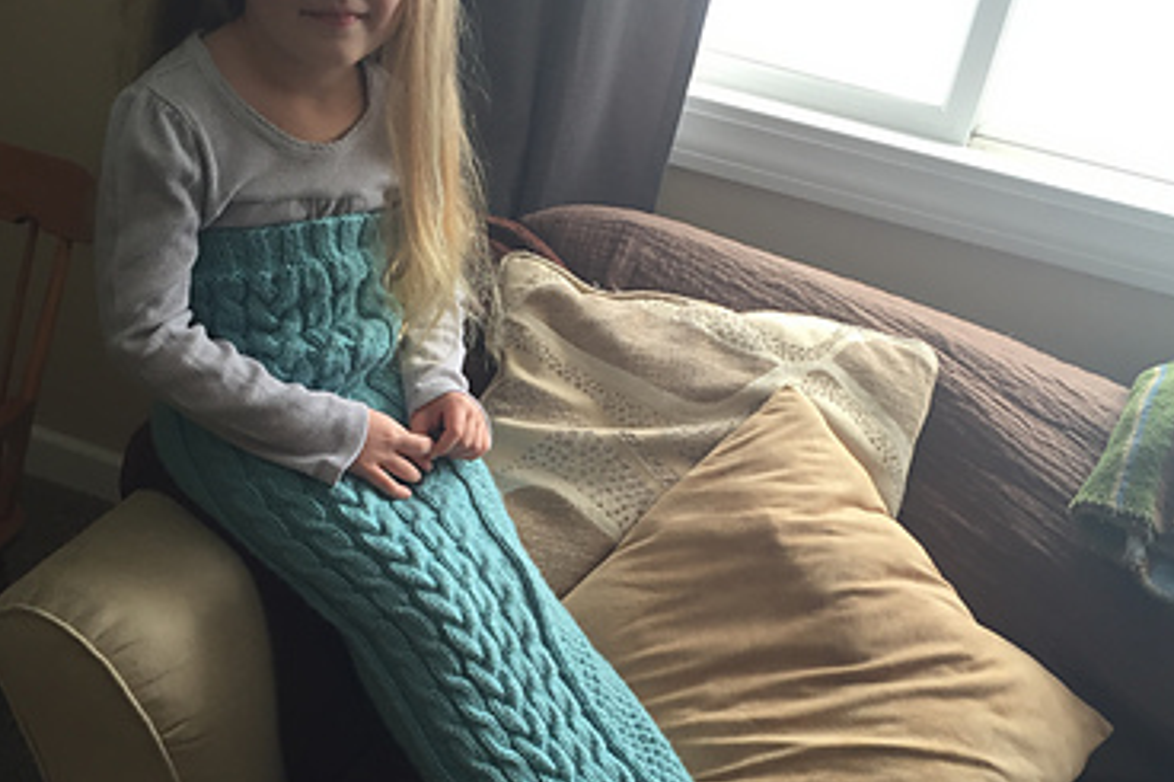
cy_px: 514
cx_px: 589
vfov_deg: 32.4
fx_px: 1336
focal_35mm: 41
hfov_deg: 47.4
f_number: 2.2
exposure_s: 1/40
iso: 32
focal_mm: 4.15
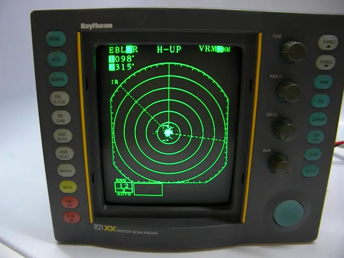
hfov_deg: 63.4
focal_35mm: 28
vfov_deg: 49.8
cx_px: 172
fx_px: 278
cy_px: 129
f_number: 3.5
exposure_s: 1/112
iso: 720
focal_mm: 5
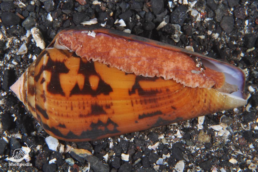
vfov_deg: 15.2
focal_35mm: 90
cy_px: 86
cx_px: 129
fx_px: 645
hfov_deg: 22.6
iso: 200
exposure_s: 1/60
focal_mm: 60
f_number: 25
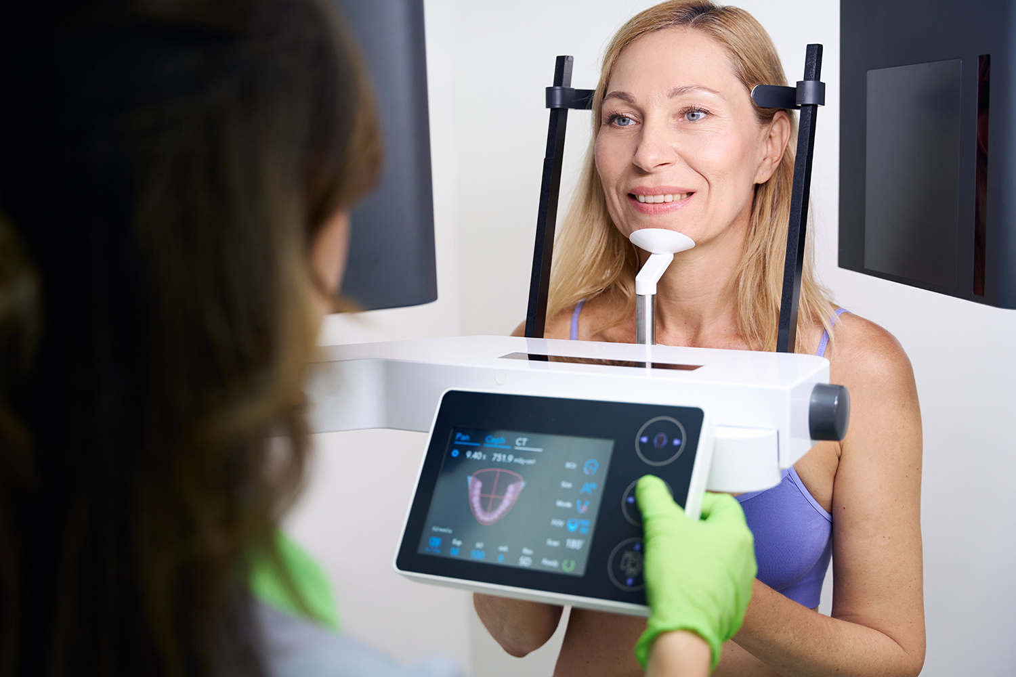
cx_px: 508
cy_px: 338
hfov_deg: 43.3
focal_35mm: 45
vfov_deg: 29.6
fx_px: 1281
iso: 640
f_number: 2.8
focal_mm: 45.4
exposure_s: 1/250
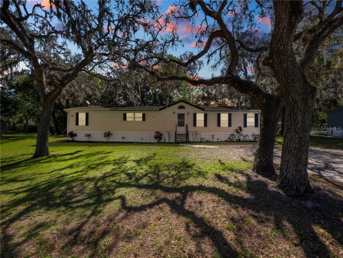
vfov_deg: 85.7
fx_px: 139
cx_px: 172
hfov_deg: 102.1
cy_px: 129
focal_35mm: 14
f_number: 13
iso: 250
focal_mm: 7
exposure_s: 1/250
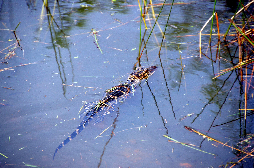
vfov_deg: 3.3
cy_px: 84
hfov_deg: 4.9
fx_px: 2959
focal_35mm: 420
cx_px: 127
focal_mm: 280
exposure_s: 1/500
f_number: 6.3
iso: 250
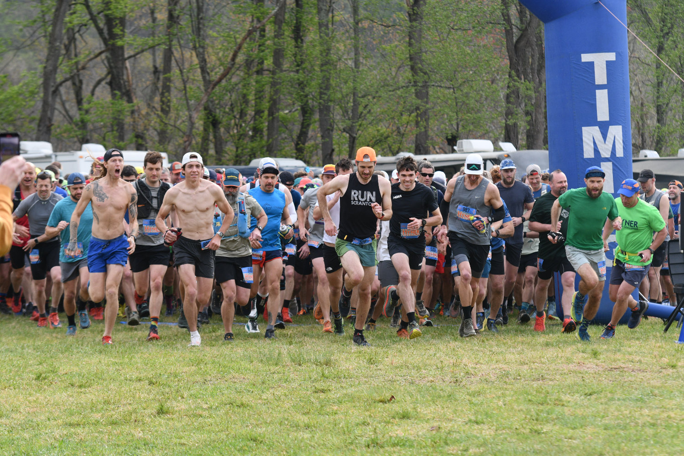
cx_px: 342
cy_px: 228
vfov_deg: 9.1
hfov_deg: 13.7
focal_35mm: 150
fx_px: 2850
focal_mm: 100
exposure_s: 1/1000
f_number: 4.5
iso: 400
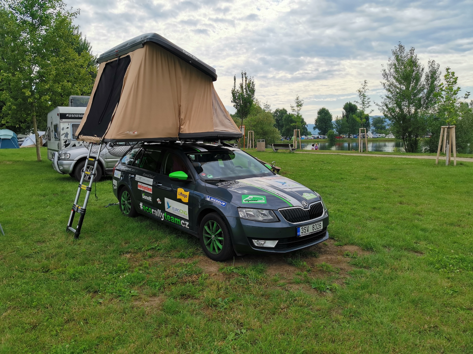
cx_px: 236
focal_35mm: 26
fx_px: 355
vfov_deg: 53.1
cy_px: 177
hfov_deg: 67.3
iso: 50
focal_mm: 4.66
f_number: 1.4
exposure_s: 1/2985
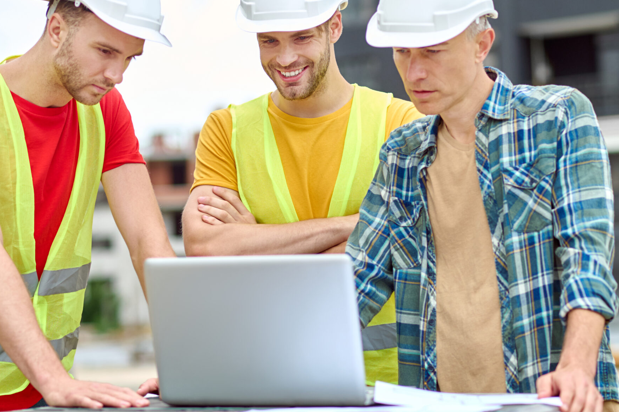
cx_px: 315
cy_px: 126
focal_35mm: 124
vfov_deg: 11.0
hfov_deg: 16.5
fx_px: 2132
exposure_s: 1/800
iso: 500
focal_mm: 85
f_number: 2.5
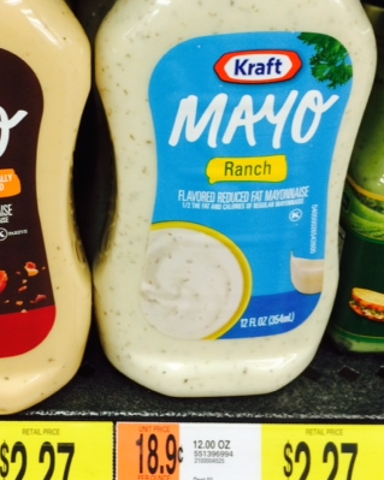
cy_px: 159
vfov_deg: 39.1
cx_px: 107
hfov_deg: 31.6
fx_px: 668
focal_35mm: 47
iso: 160
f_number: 2.2
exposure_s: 1/30
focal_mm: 4.12
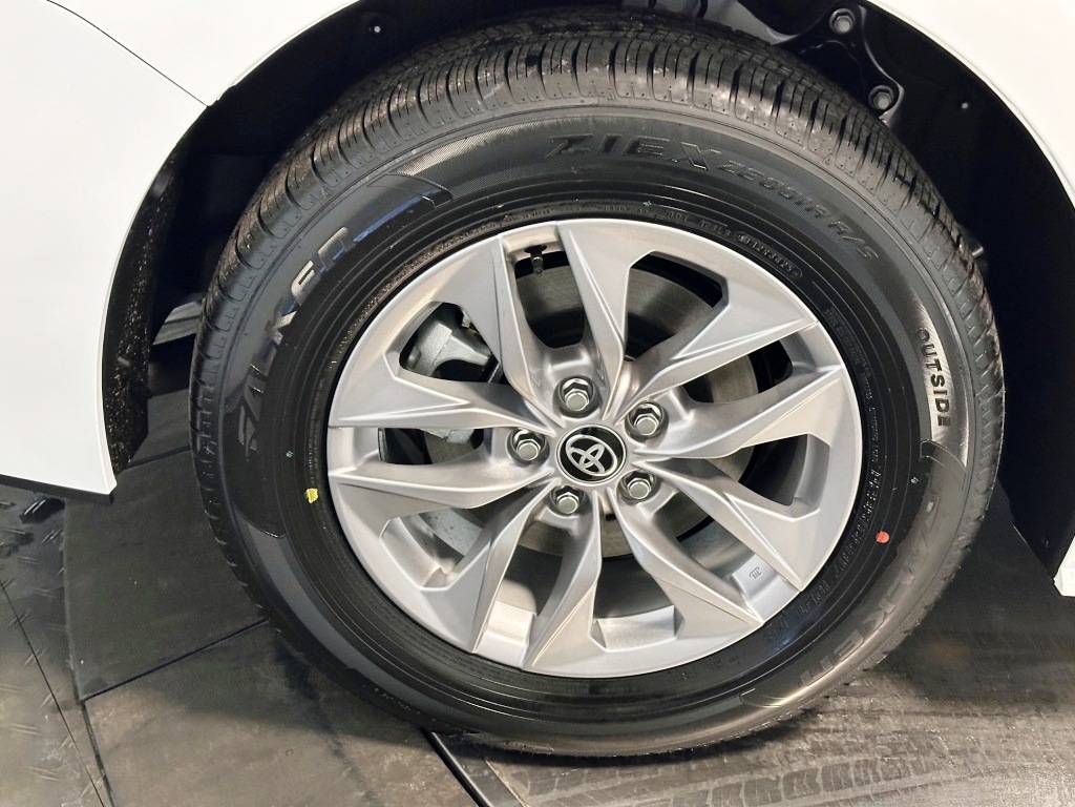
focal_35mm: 48
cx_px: 538
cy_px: 404
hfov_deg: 39.7
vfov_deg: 30.3
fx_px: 1491
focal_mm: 6.86
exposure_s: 1/30
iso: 500
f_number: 1.78
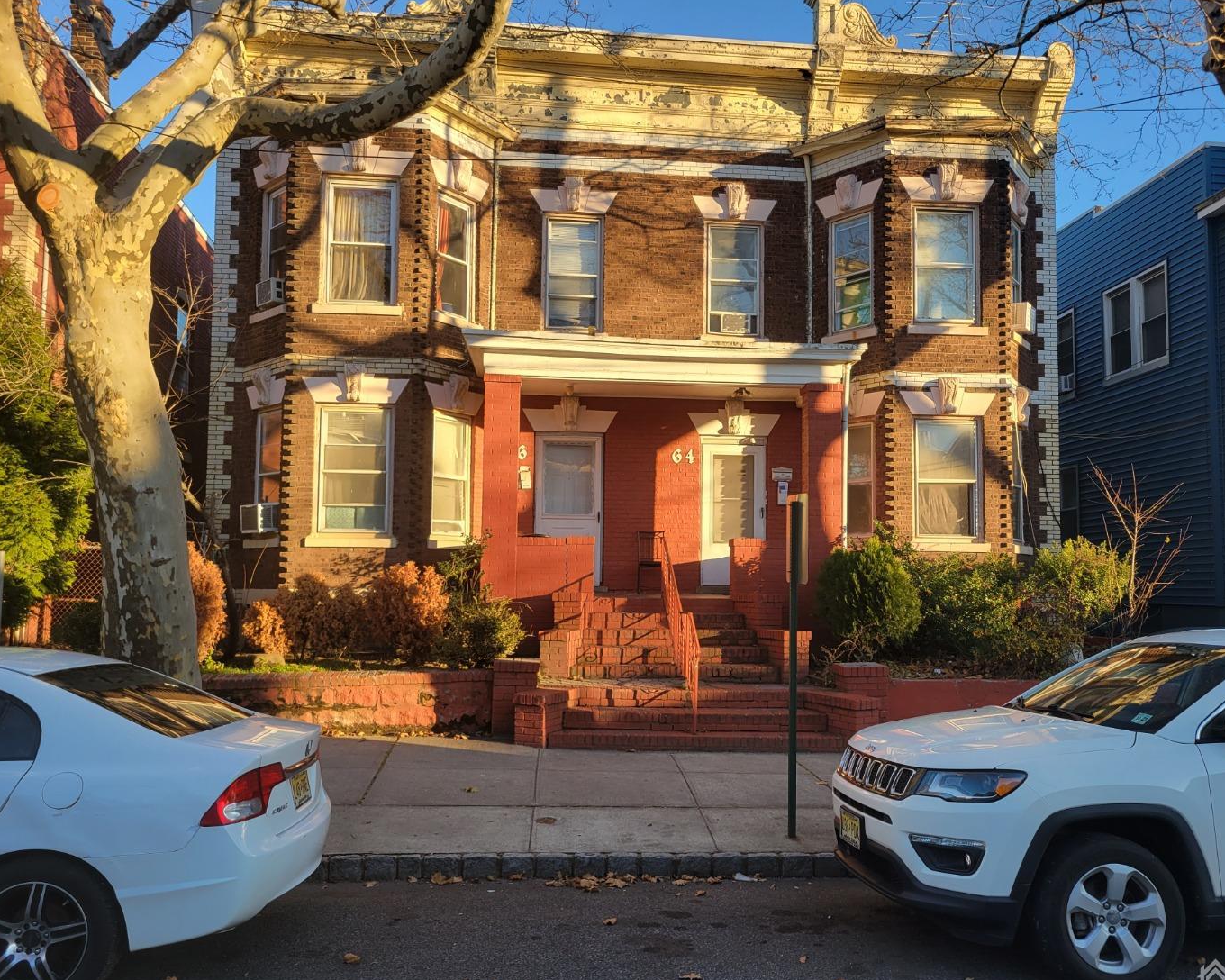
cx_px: 673
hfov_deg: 62.1
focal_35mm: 28
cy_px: 504
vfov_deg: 51.5
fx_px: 1015
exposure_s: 1/490
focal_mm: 5.4
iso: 40
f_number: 1.8
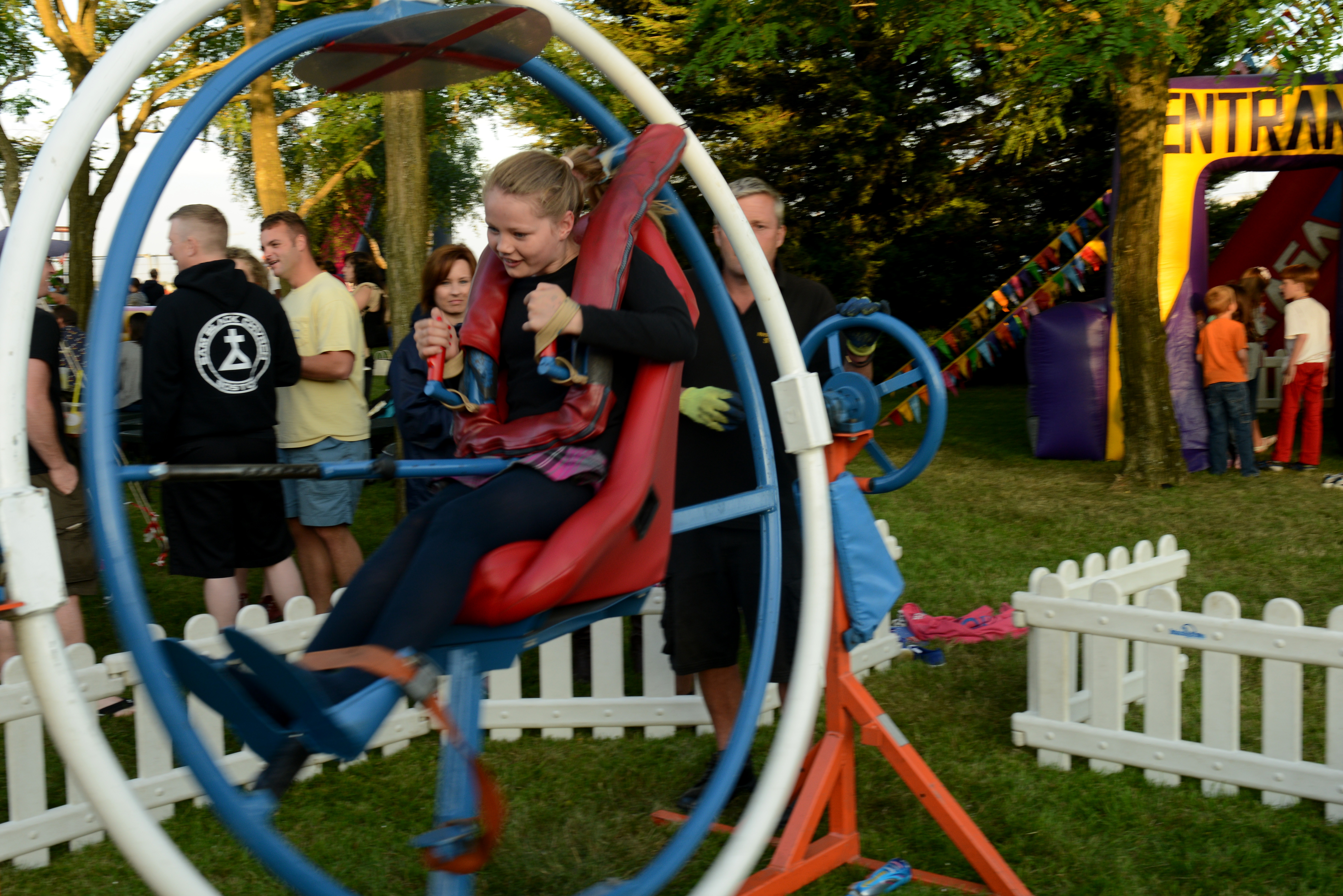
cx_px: 672
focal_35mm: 32
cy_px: 448
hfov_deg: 58.7
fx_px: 1194
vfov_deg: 41.1
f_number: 8
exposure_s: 1/80
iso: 250
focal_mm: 32
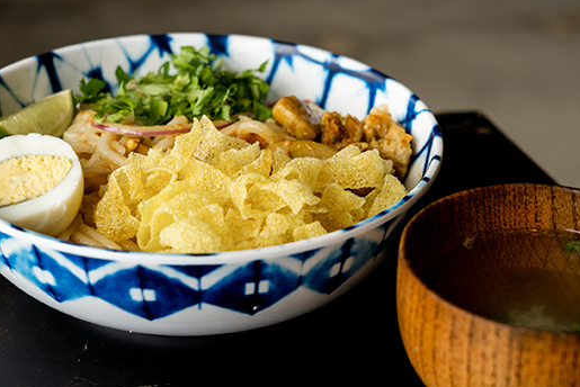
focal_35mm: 85
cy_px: 196
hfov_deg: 23.9
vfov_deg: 16.1
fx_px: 1370
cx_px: 310
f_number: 7.1
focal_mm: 73
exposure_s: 1/200
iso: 800
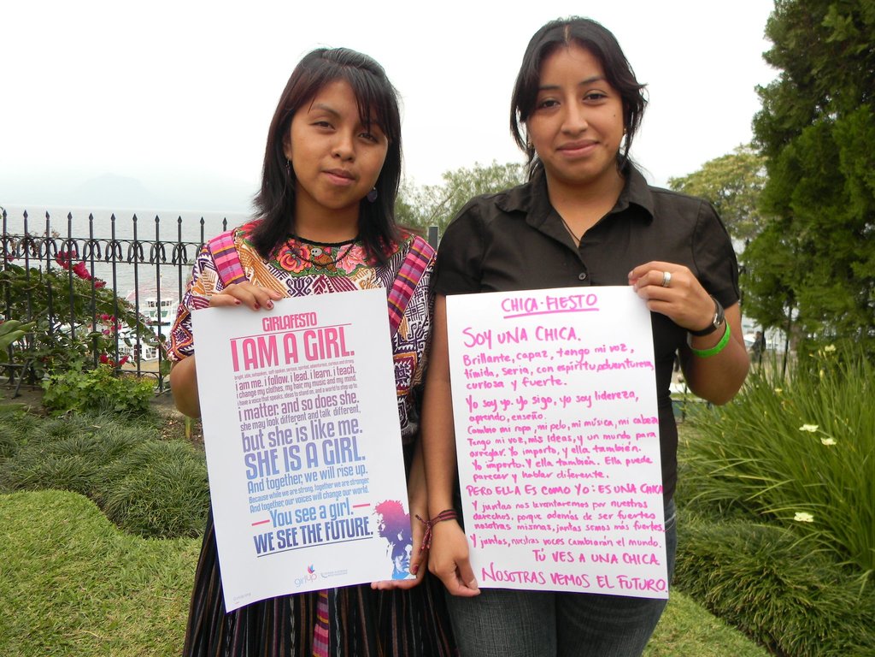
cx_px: 438
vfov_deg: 49.7
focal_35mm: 28
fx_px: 708
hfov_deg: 63.4
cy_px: 328
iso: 80
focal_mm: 5
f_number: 3.5
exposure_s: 1/116
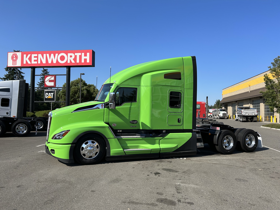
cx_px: 140
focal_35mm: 26
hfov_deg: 67.3
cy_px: 105
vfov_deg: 53.1
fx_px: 210
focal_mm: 5.7
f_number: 1.5
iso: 50
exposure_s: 1/3831
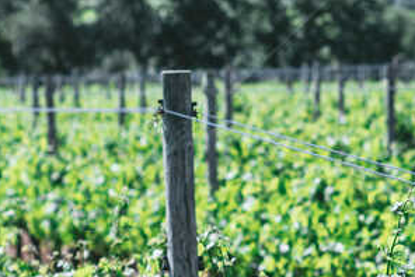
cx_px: 516
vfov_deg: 4.5
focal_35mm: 304
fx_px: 3508
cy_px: 224
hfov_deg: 6.7
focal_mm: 50
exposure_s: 1/1600
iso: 160
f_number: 3.5
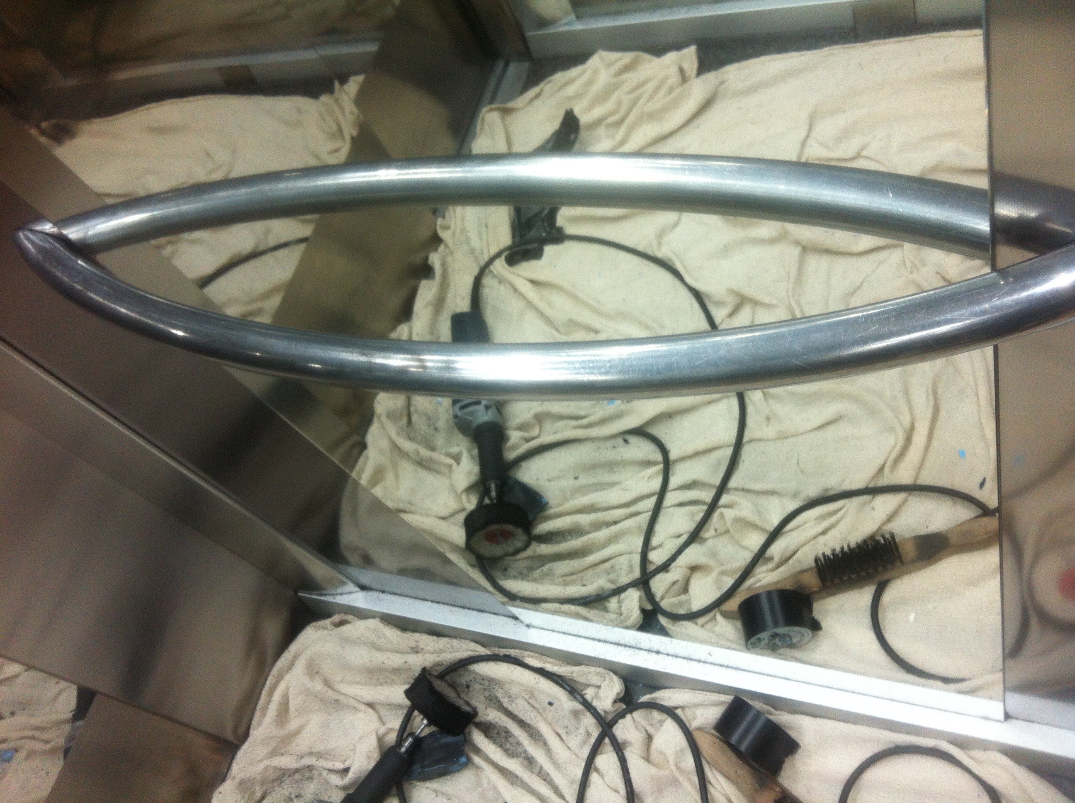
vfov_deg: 40.6
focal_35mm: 35
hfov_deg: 52.7
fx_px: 1085
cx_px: 538
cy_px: 402
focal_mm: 3.85
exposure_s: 1/15
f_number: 2.8
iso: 125
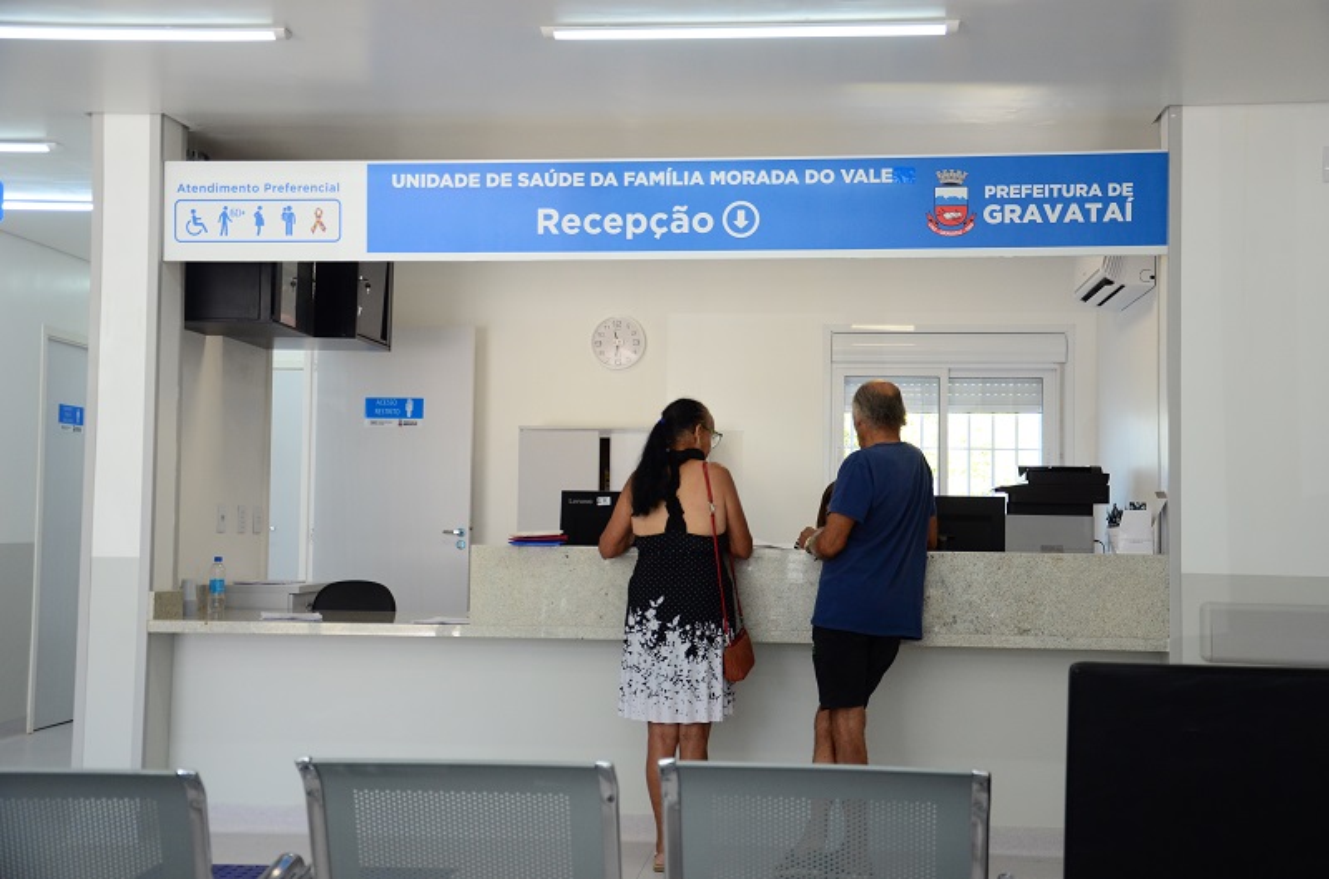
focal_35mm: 48
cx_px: 664
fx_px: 1767
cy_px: 440
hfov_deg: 41.2
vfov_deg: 27.9
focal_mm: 32
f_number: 4.2
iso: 800
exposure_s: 1/250
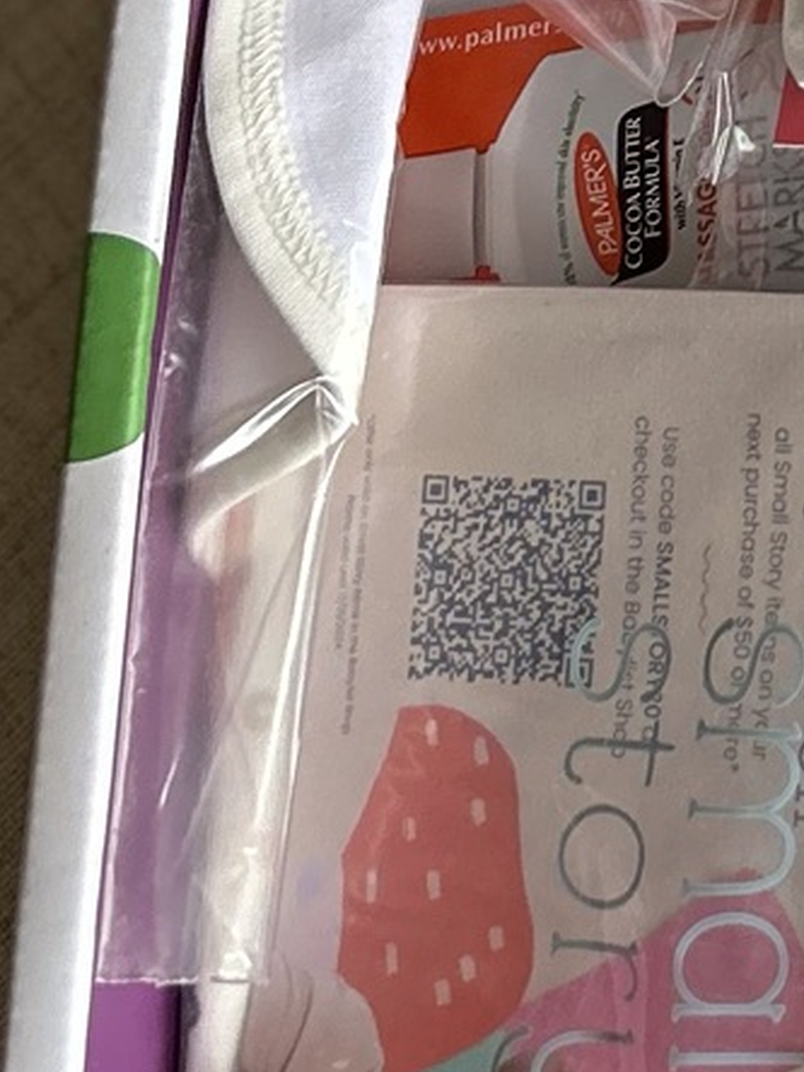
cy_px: -524
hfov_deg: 11.7
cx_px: 1470
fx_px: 3623
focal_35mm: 117
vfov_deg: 15.5
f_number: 1.5
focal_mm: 5.7
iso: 160
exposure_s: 1/56
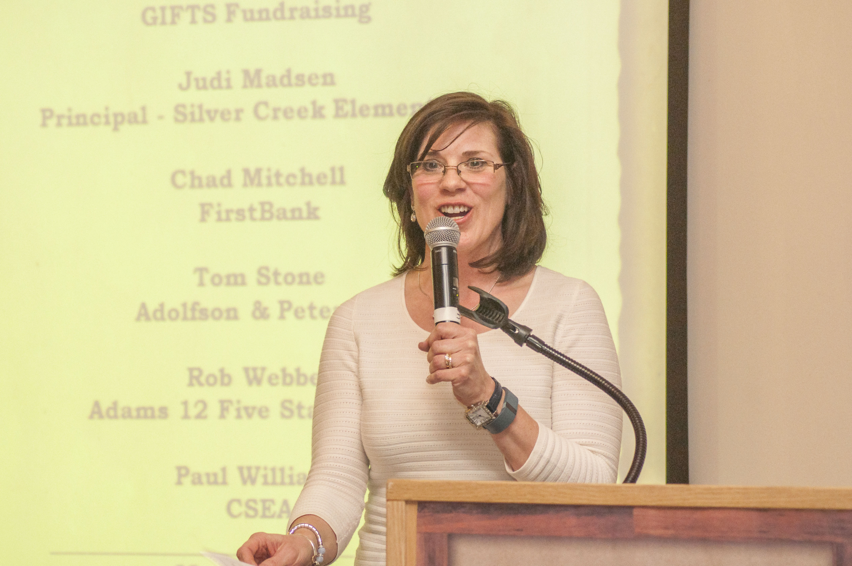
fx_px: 3723
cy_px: 283
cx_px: 426
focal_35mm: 158
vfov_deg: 8.7
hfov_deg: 13.1
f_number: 5.6
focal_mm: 105
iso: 500
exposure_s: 1/60
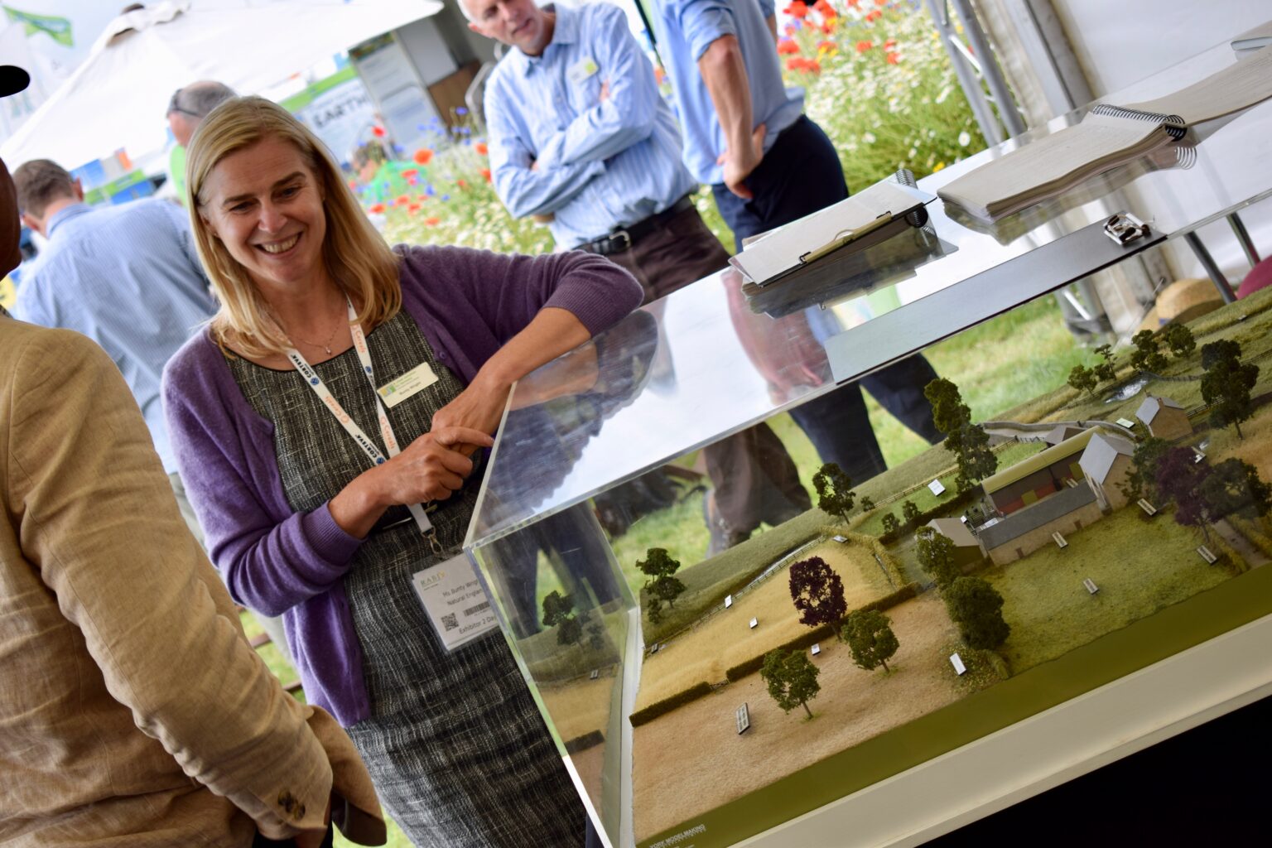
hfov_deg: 28.1
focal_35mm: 72
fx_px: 2544
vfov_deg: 18.9
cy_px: 424
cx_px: 636
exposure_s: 1/160
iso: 100
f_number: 5.3
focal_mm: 48
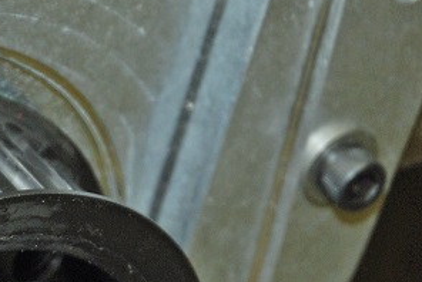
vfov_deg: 4.7
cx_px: -215
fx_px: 3426
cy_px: 311
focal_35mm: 292
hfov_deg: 6.9
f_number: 4.5
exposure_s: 1/60
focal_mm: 48
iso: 200
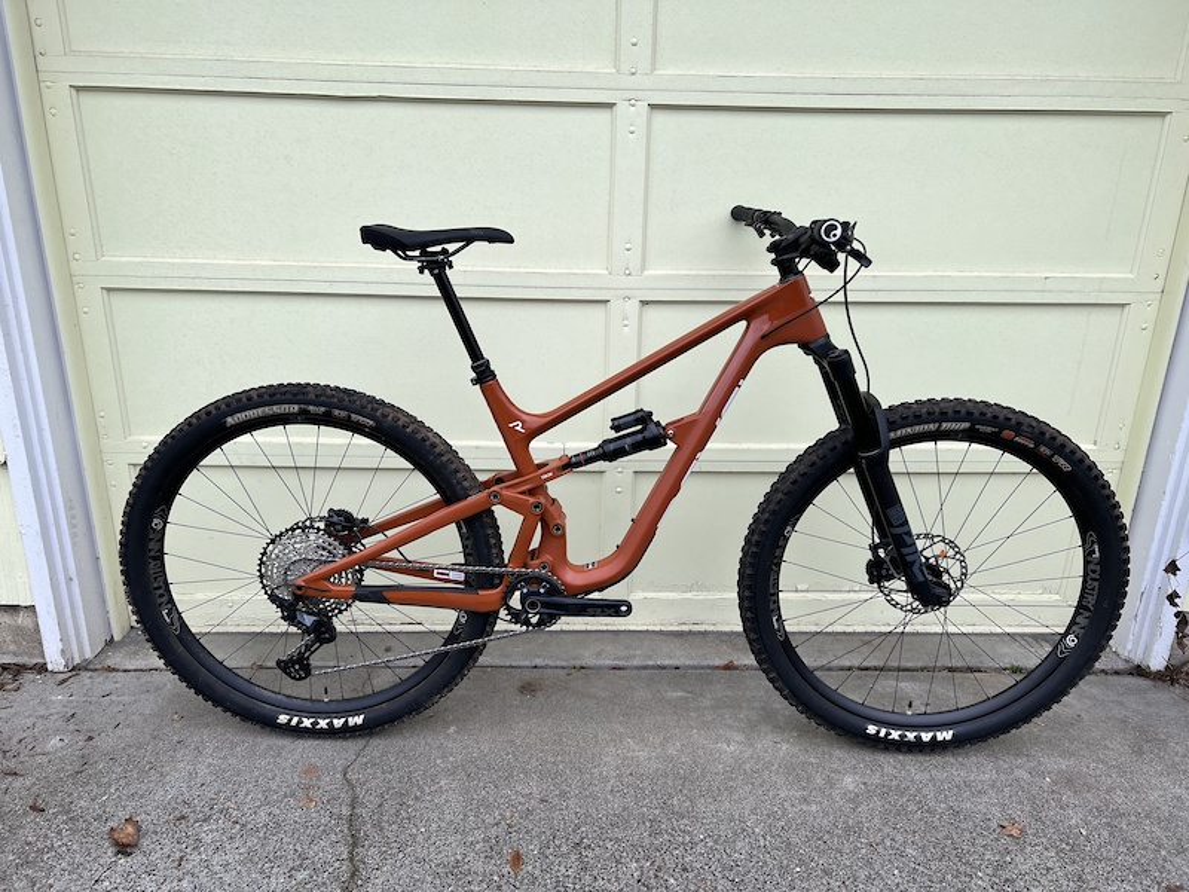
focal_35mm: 26
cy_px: 446
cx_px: 594
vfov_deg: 53.1
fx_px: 893
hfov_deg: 67.3
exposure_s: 1/374
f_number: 1.5
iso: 50
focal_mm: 5.7
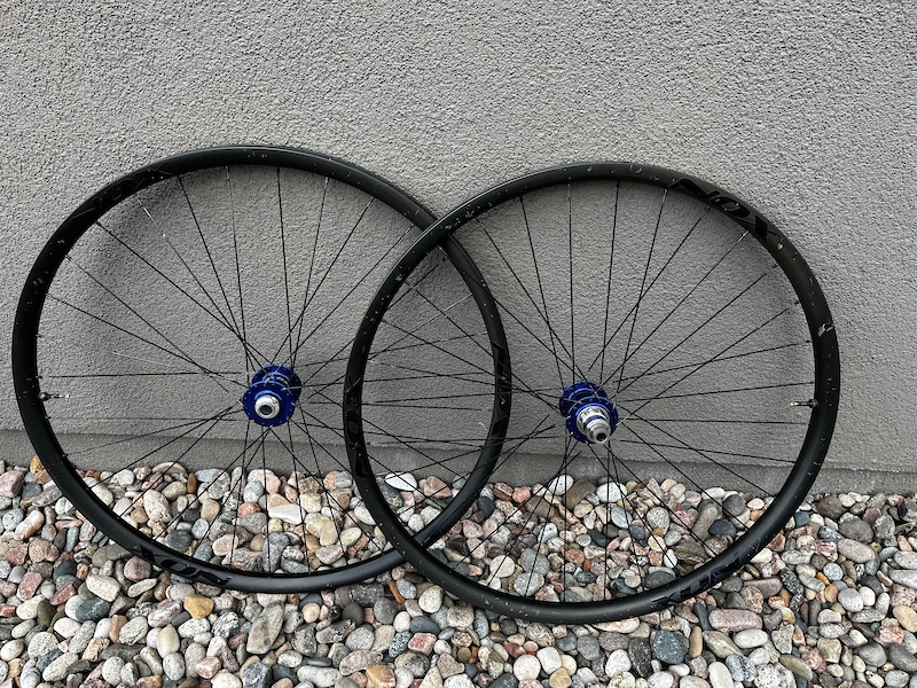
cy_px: 344
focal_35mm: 26
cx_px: 458
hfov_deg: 67.3
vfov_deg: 53.1
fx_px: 689
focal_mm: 5.1
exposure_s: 1/504
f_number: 1.6
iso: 50
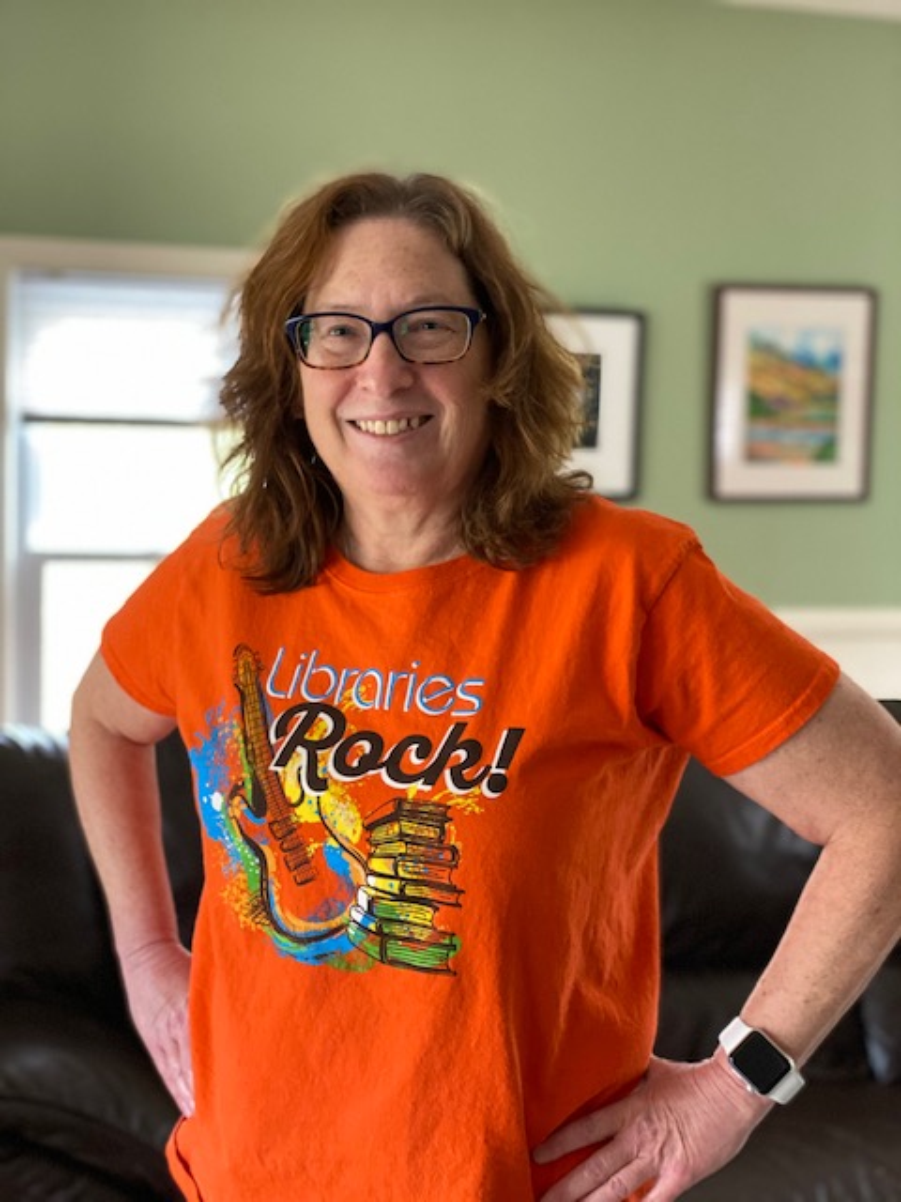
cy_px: 601
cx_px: 450
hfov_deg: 28.0
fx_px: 1805
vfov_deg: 36.8
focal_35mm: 52
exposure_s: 1/33
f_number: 2
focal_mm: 6
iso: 400
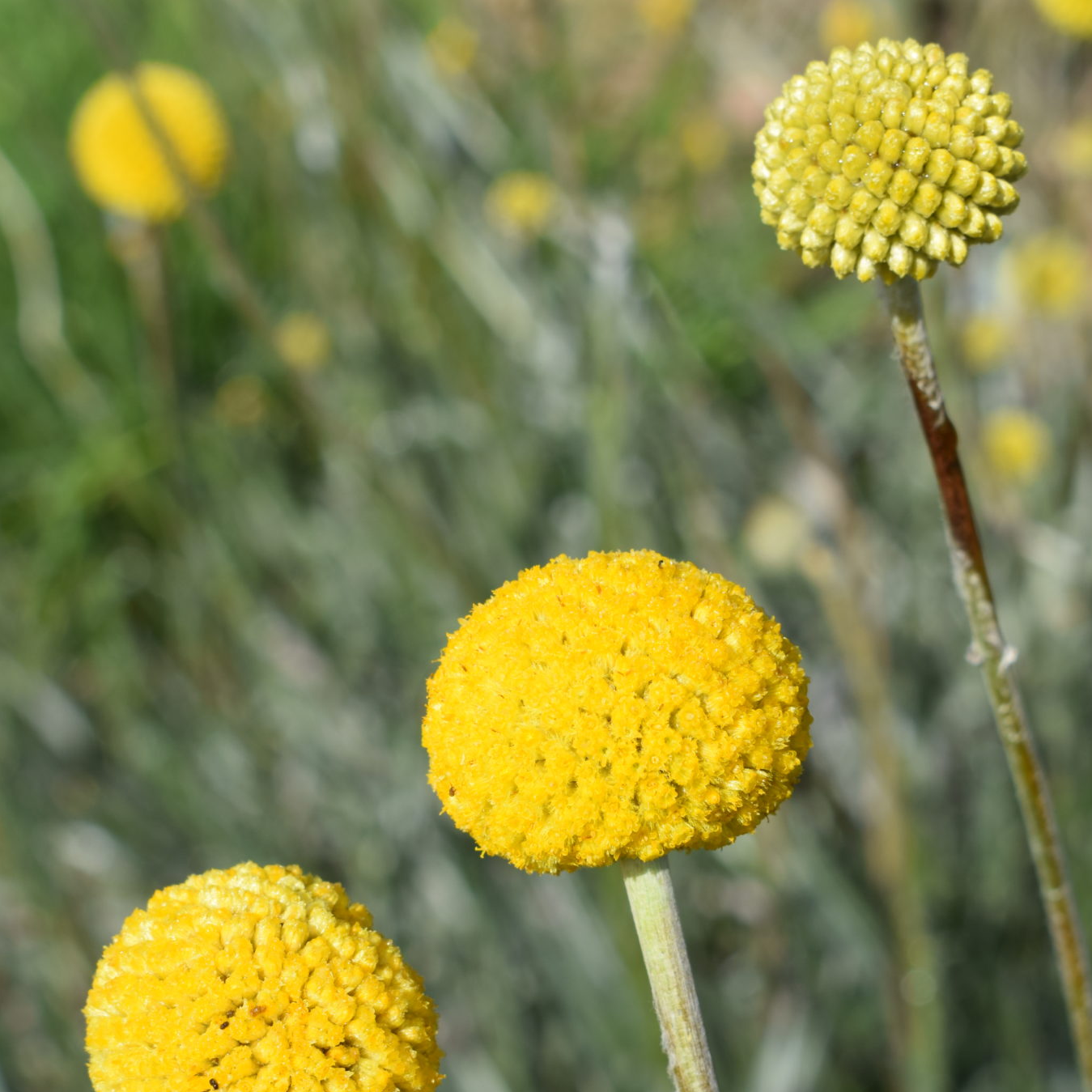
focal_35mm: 89
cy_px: 770
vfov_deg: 19.4
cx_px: 551
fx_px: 3176
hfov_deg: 19.5
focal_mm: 46
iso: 200
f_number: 11
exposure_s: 1/500
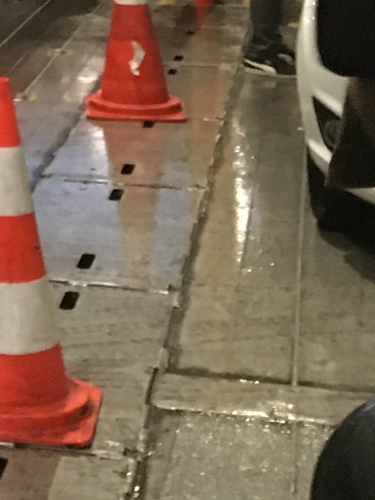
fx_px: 1747
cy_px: -308
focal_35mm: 121
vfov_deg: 14.8
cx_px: -307
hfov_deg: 11.4
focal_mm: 4.15
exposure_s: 1/17
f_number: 2.2
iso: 500
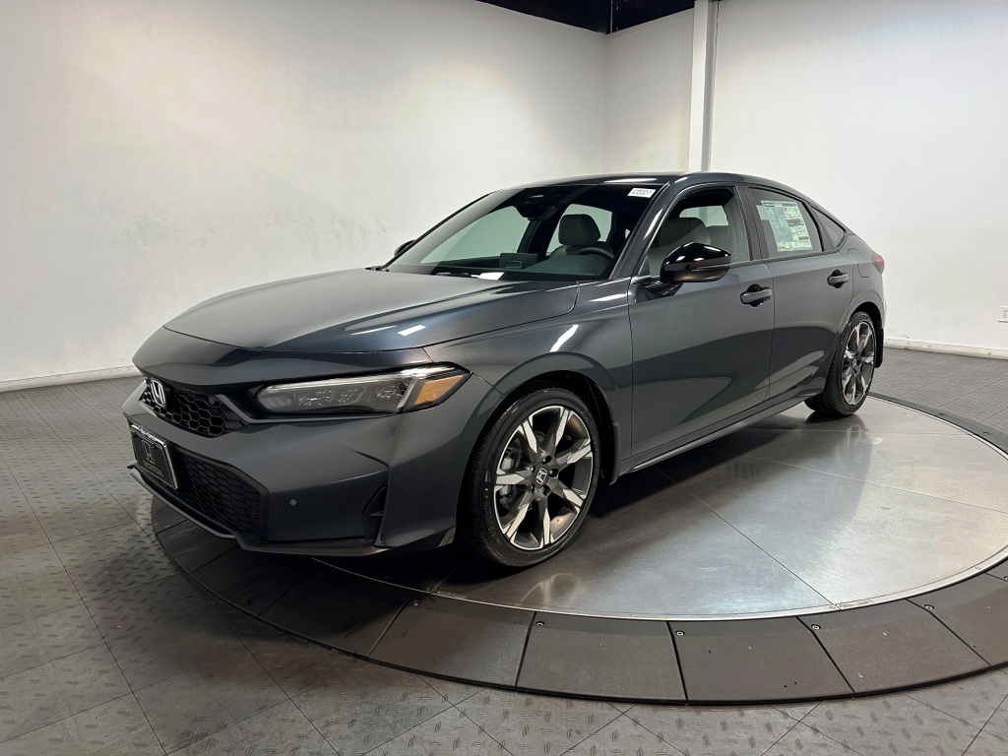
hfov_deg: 71.6
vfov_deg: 56.8
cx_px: 504
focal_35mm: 24
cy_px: 378
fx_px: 699
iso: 250
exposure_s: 1/60
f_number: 1.78
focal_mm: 6.86
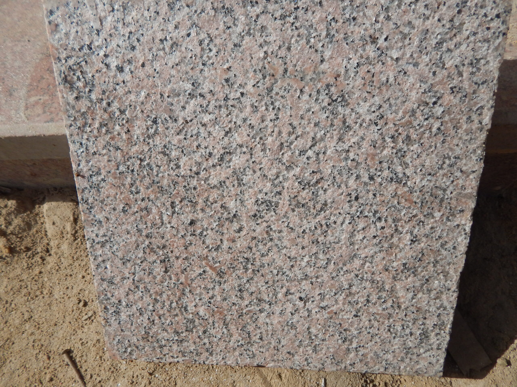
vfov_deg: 61.1
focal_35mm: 22
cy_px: 194
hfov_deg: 76.4
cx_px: 258
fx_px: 329
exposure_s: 1/800
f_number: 6
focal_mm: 4
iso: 125
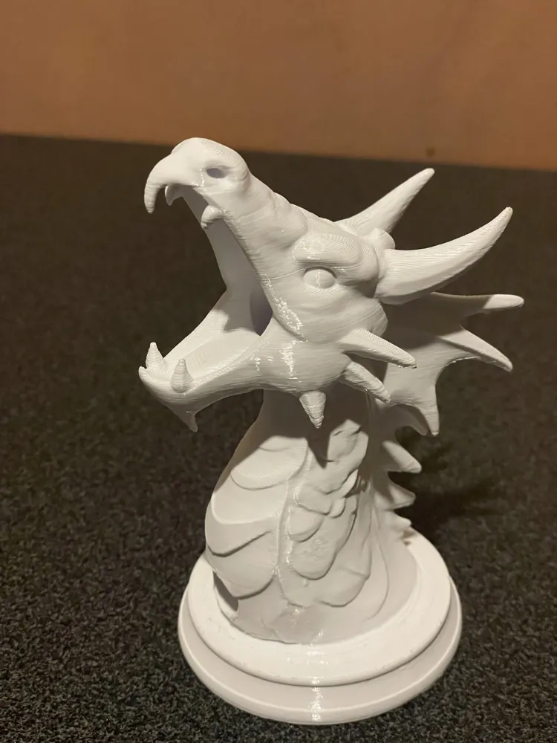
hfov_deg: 28.0
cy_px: 372
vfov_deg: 36.8
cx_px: 278
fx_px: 1116
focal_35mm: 52
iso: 640
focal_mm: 6
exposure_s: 1/60
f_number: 2
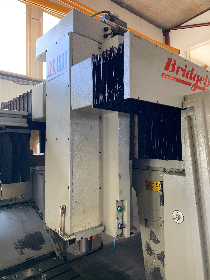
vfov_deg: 67.3
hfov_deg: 53.1
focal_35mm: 26
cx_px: 105
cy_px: 140
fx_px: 210
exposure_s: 1/85
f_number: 1.8
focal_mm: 4.25
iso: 100
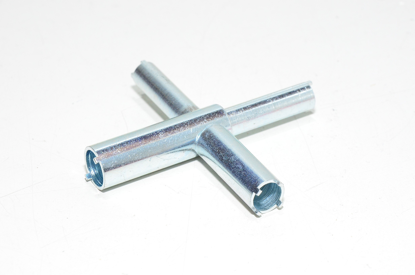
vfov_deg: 8.7
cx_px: 208
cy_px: 138
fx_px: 1812
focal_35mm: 158
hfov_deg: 13.1
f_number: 16
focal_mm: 105
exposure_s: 1/50
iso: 1600
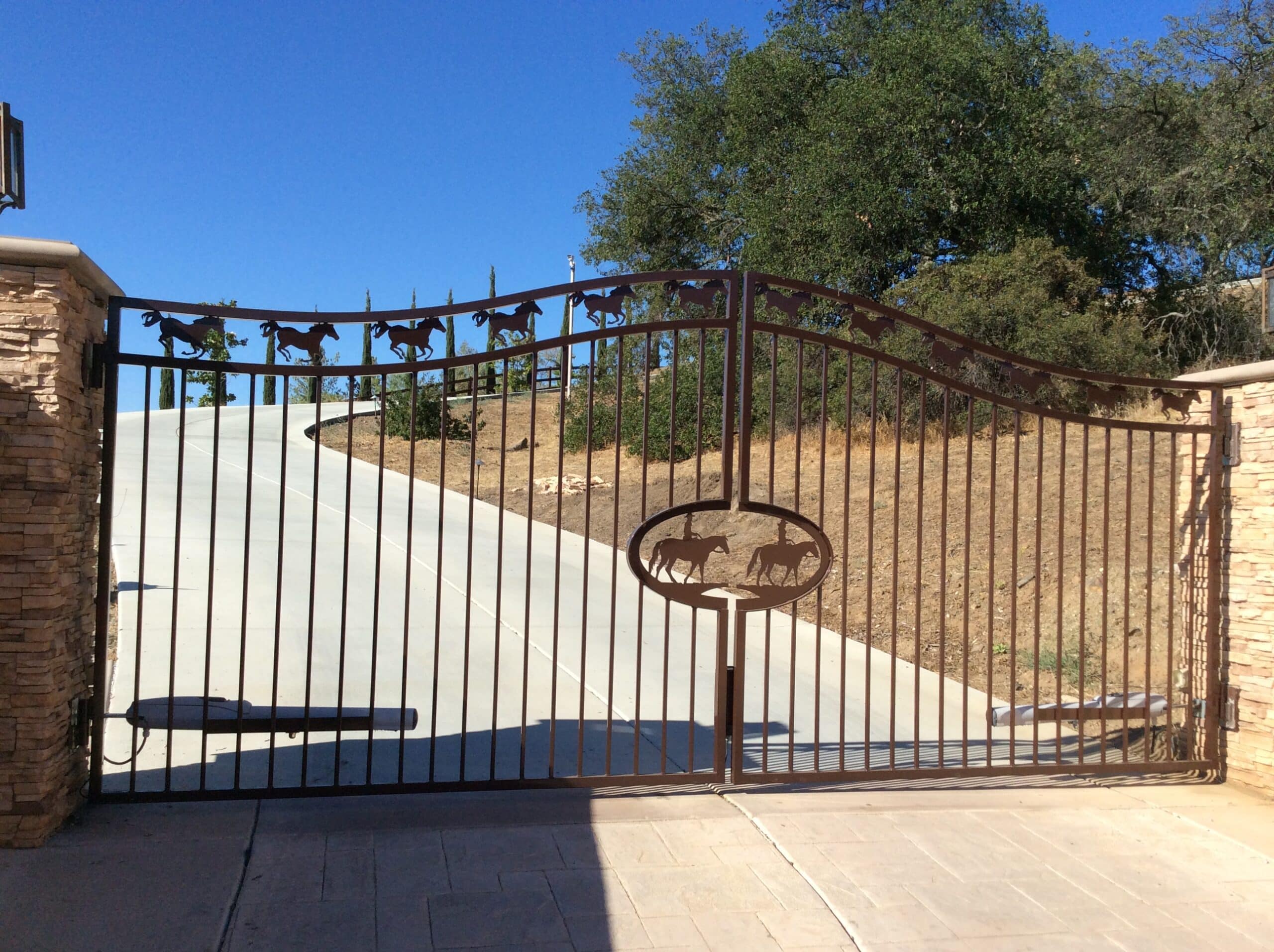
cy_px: 476
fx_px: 1213
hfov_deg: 55.4
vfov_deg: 42.8
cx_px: 637
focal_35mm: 33
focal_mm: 3.3
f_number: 2.4
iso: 32
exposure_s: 1/1590
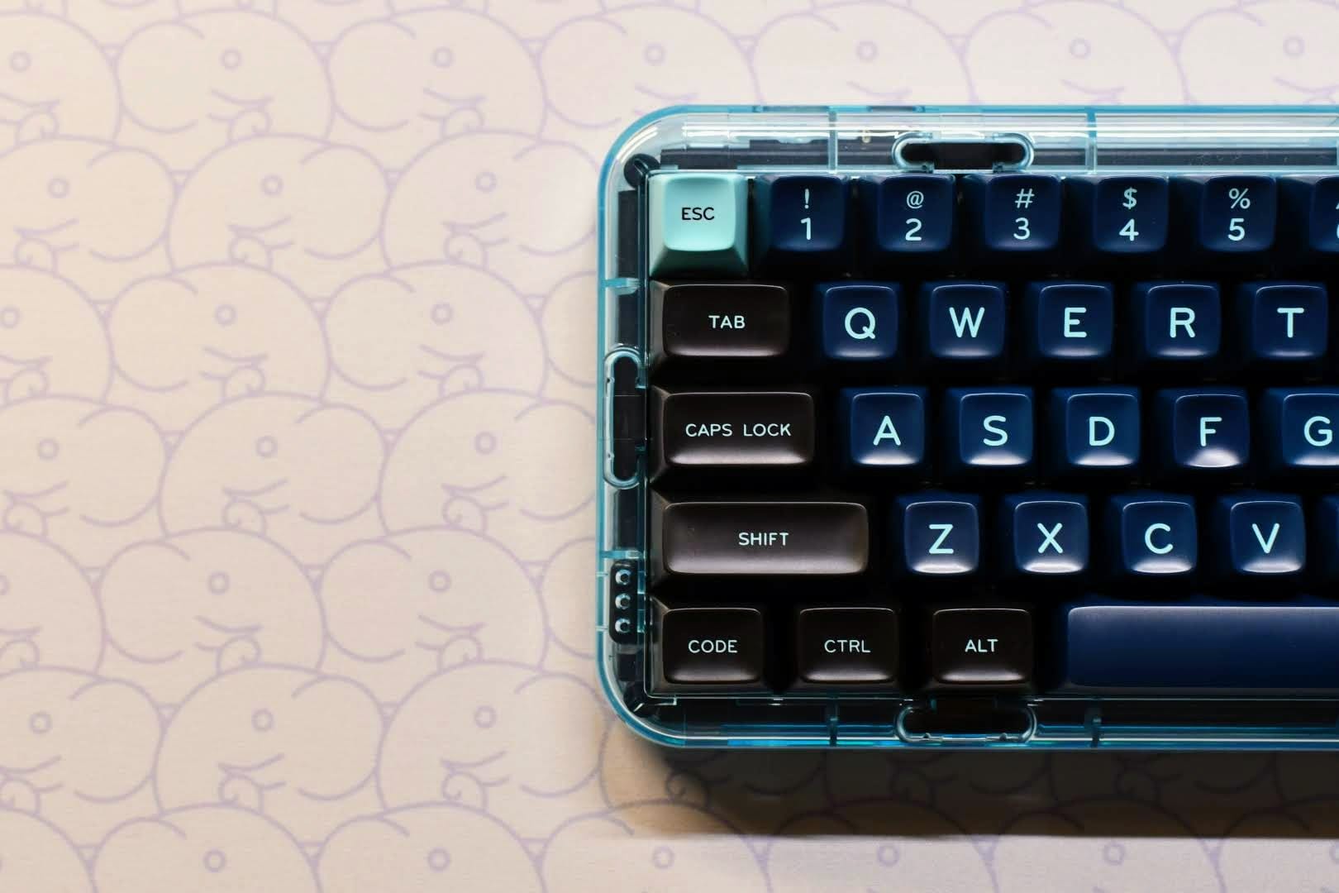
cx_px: 670
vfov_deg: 26.0
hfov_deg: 38.2
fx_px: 1934
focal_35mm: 52
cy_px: 446
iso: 560
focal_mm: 35
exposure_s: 1/40
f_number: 5
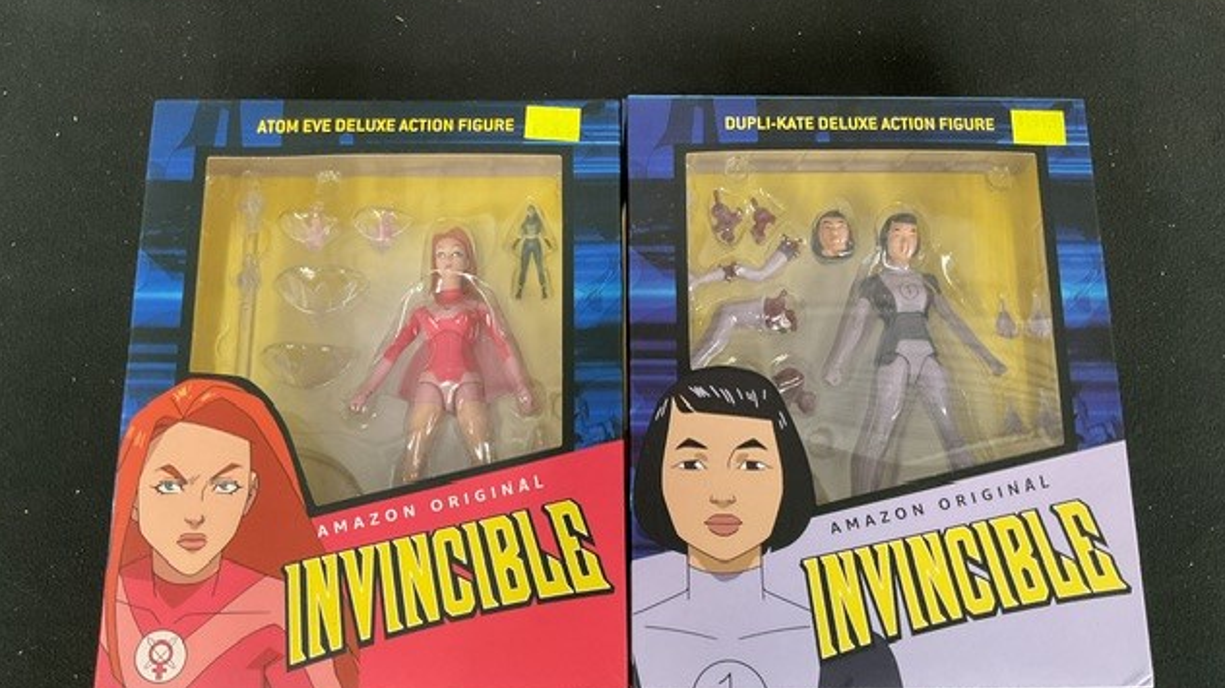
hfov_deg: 61.0
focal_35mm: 32
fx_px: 1039
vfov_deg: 36.5
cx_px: 618
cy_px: 405
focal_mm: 3
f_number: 1.8
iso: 160
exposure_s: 1/60
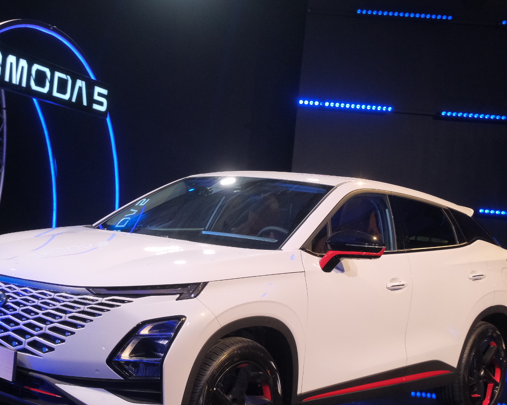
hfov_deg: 35.4
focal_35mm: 52
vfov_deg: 29.0
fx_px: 780
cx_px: 146
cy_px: 254
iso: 2500
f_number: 6.4
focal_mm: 22.3
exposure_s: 1/125
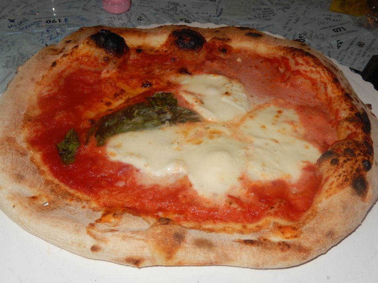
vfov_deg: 37.7
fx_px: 415
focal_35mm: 38
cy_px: 145
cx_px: 182
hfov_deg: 49.0
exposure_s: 1/30
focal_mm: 6.5
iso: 200
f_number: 4
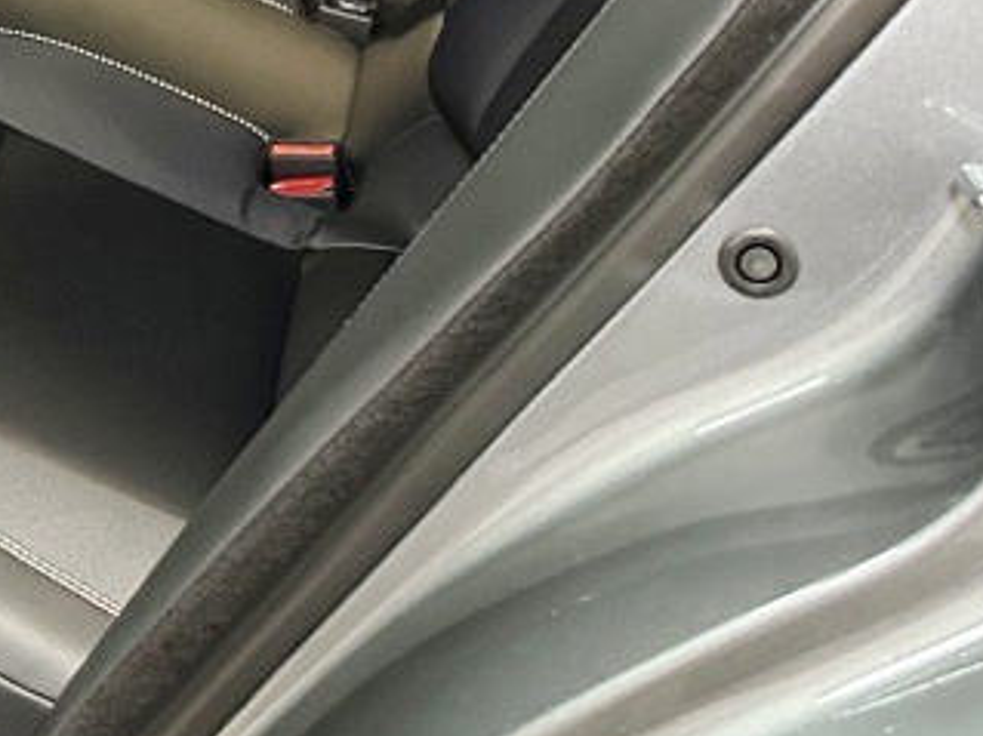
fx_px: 2186
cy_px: -163
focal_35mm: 77
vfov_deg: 18.1
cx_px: -188
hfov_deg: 23.3
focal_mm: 6.86
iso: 1000
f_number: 1.78
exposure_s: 1/40
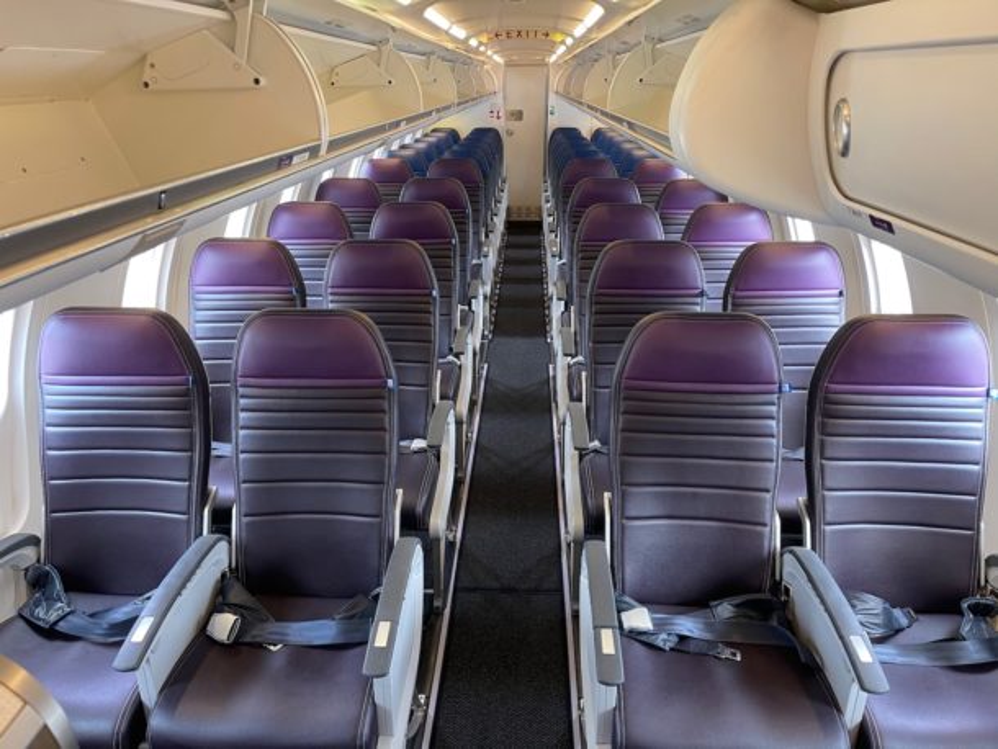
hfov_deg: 67.3
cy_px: 374
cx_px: 499
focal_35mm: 26
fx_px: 750
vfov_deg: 53.1
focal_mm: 5.1
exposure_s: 1/57
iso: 125
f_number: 1.6
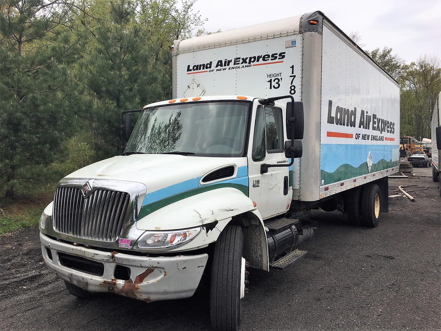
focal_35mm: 29
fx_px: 369
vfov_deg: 48.2
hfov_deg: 61.7
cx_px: 220
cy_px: 166
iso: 25
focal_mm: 4.15
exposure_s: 1/1603
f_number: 2.2
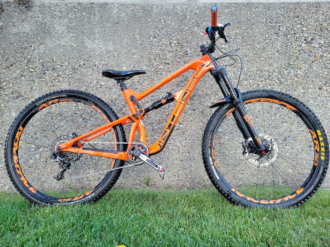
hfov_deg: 67.3
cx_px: 165
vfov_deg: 53.1
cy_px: 124
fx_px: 248
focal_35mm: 26
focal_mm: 5.4
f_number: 1.8
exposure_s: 1/119
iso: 125
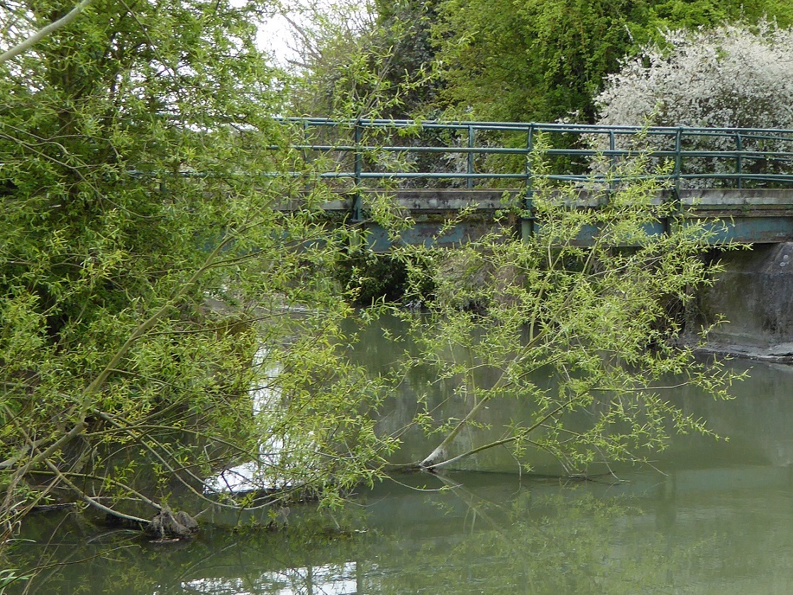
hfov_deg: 28.6
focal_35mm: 67
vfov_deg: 21.9
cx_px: 584
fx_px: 1535
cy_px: 368
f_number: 3.6
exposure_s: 1/125
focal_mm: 5.8
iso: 100
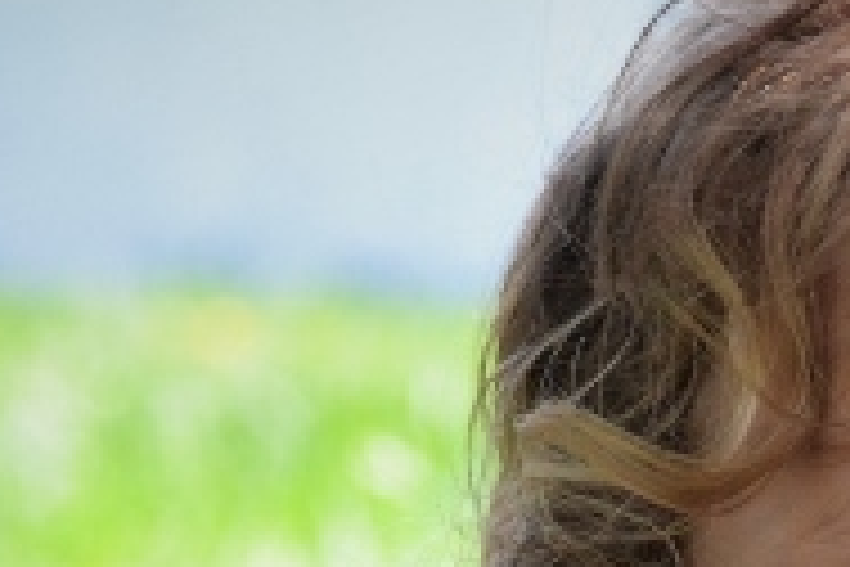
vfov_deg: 3.9
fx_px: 8242
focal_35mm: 349
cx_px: 994
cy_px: 952
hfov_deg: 5.9
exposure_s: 1/500
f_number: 4
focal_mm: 55
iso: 720
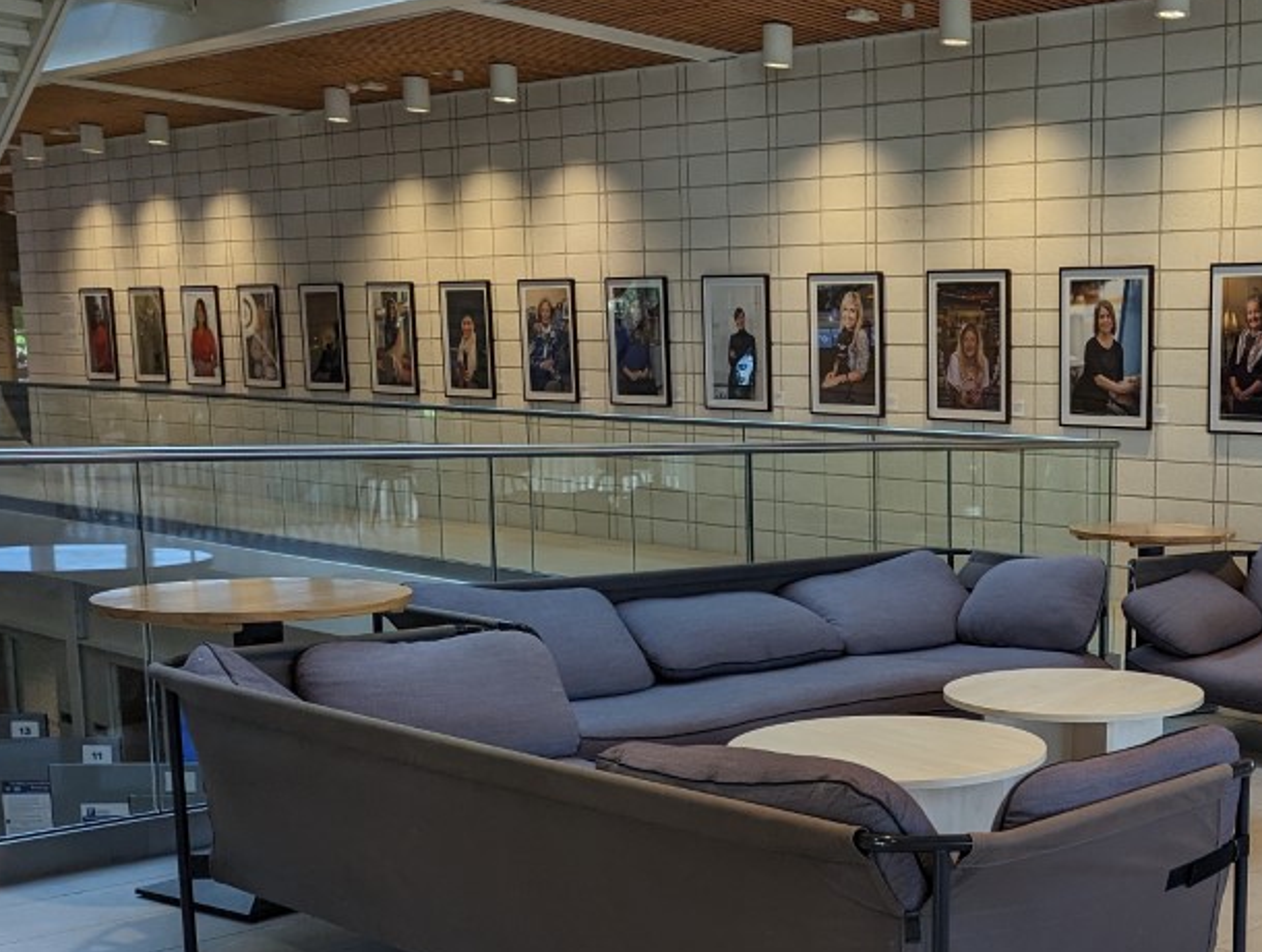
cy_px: 637
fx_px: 1717
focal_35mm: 47
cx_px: 1170
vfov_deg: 30.7
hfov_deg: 37.3
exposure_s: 1/285
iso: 172
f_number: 1.85
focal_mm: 6.81
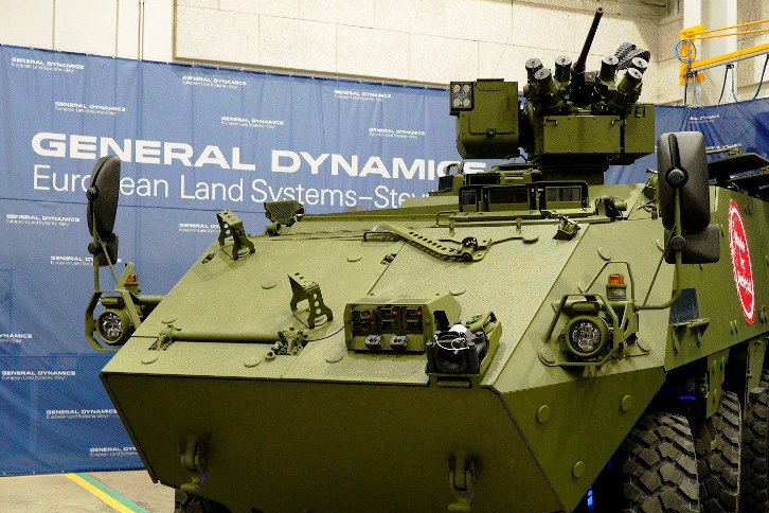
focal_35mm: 55
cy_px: 295
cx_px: 432
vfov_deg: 24.6
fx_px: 1175
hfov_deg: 36.2
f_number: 4
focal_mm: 26
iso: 2000
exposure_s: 1/100
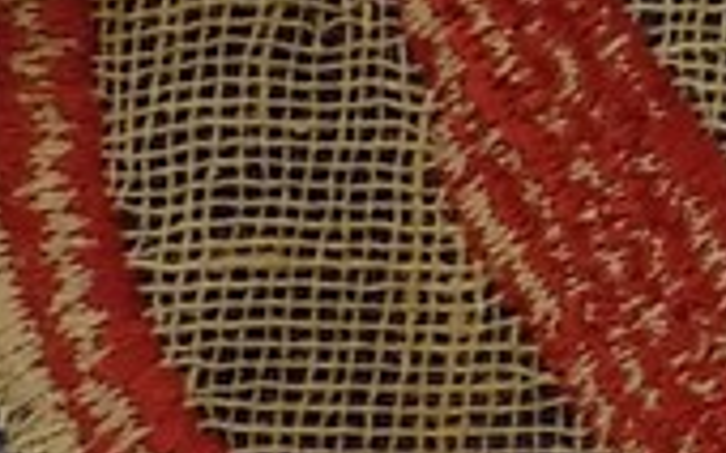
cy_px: 17
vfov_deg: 2.8
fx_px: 9293
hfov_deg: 4.5
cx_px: 850
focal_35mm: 470
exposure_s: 1/20
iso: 400
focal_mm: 20.9
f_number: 4.8
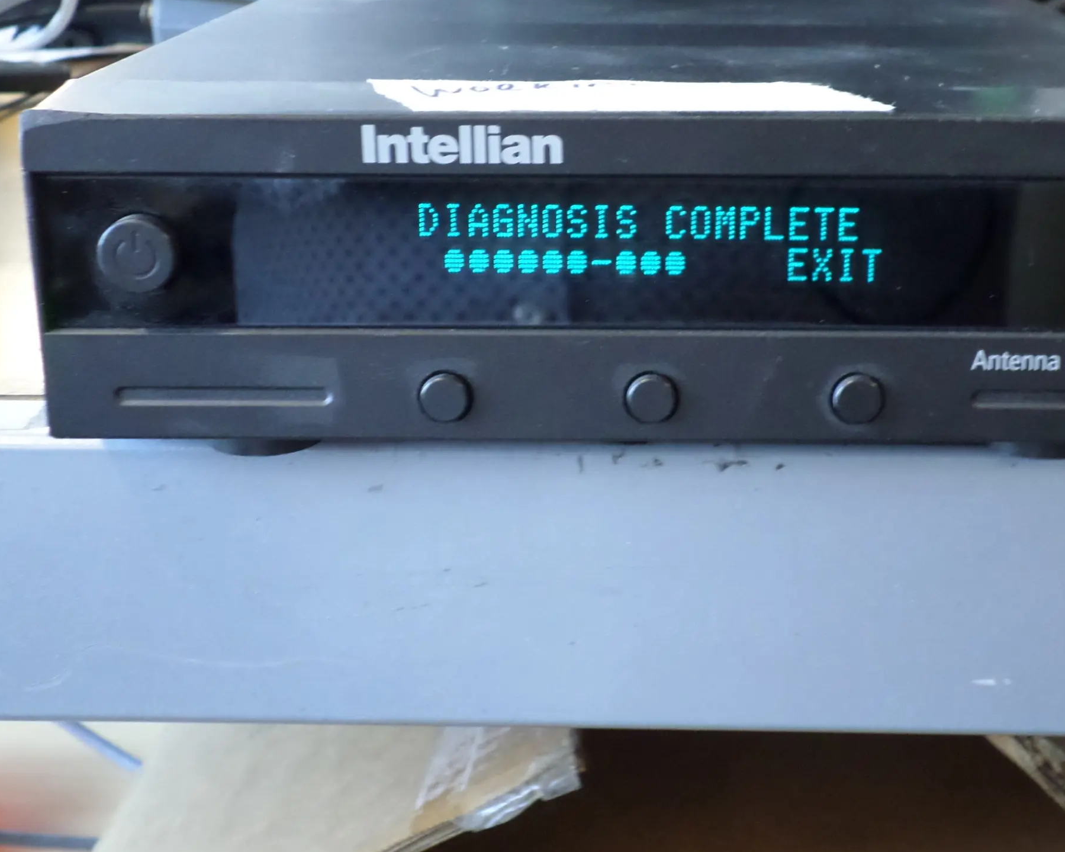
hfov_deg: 37.2
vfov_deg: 30.2
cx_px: 651
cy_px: 352
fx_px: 1576
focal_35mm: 50
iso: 320
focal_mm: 6.5
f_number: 3
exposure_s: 1/45
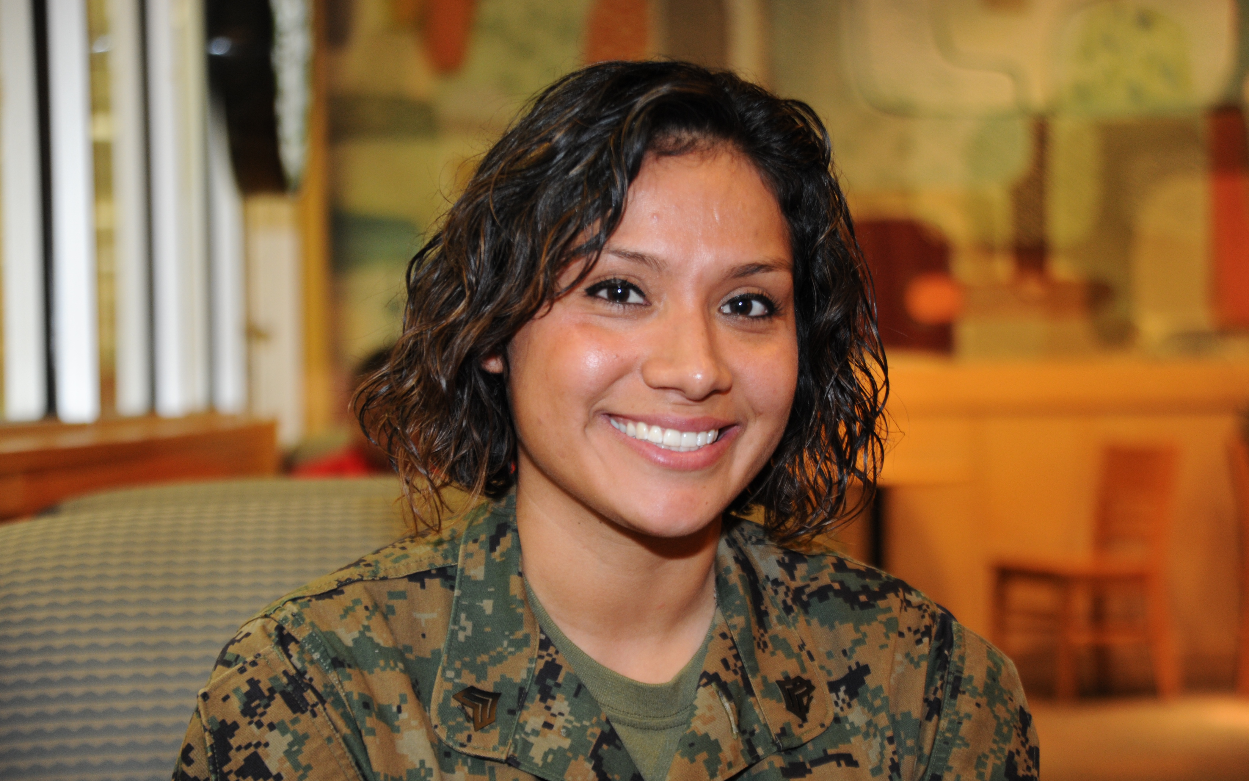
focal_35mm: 64
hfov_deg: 32.0
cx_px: 618
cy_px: 418
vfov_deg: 20.3
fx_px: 2179
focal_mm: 62
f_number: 4
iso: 1600
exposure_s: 1/60
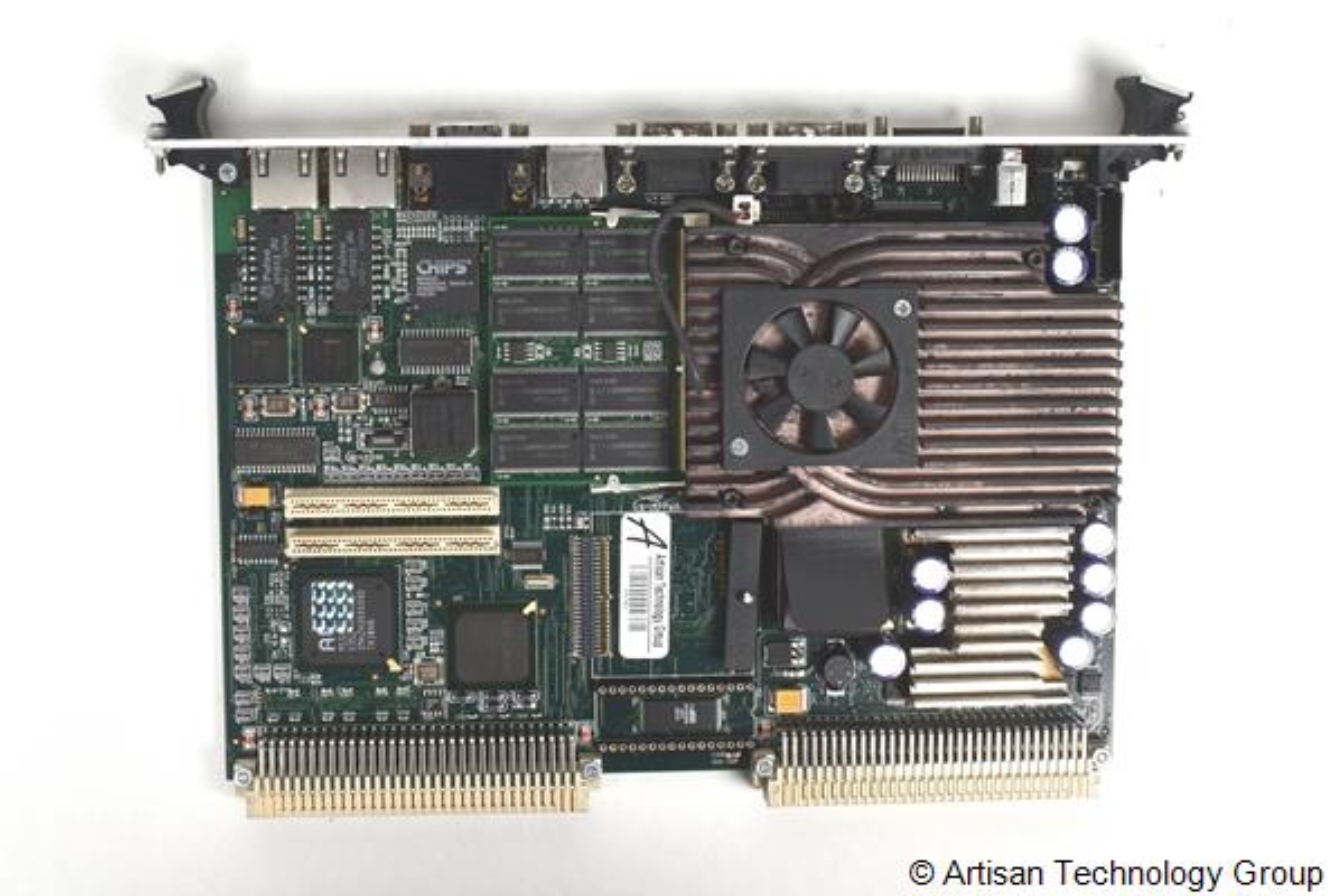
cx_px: 672
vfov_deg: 47.9
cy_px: 448
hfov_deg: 67.4
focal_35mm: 27
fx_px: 1008
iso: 100
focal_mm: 18
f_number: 10
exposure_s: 1/200
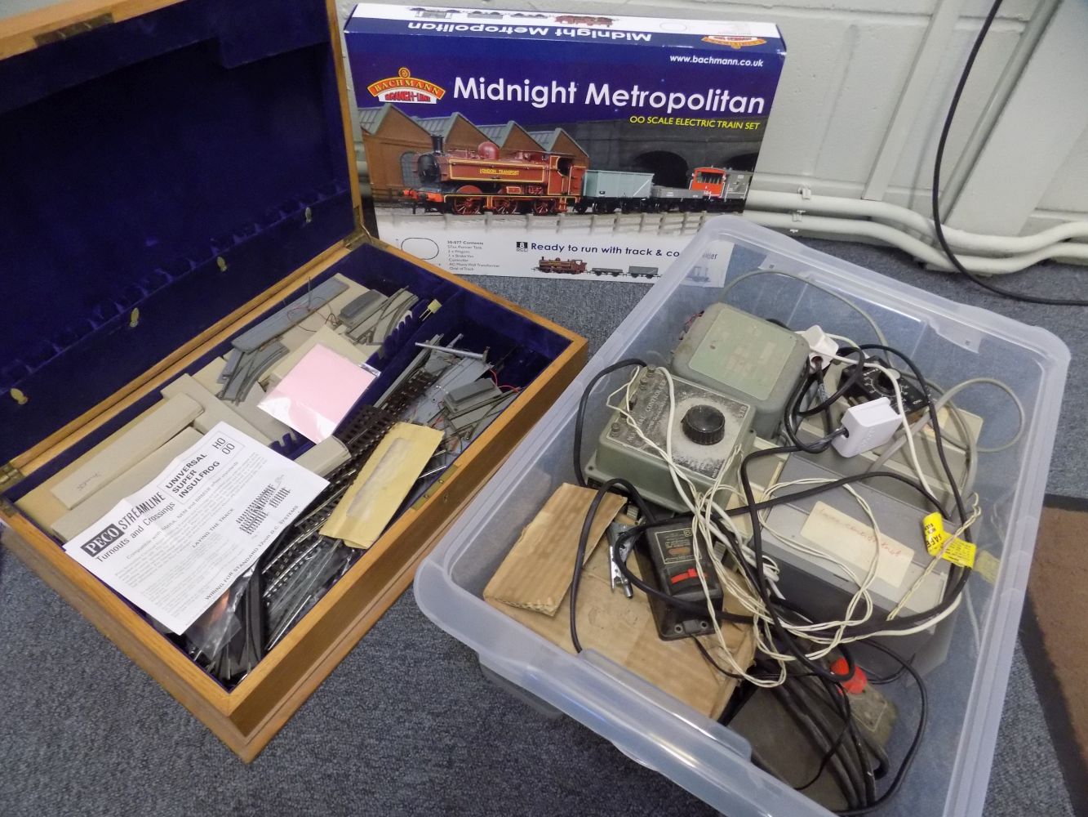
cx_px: 544
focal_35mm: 23
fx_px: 723
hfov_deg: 73.9
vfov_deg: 58.9
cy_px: 408
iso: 400
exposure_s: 1/25
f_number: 3.1
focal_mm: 4
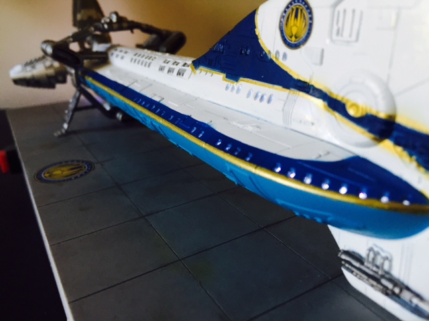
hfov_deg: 61.7
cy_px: 160
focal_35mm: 29
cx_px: 214
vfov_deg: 48.2
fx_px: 359
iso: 64
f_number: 2.2
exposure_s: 1/30
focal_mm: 4.15
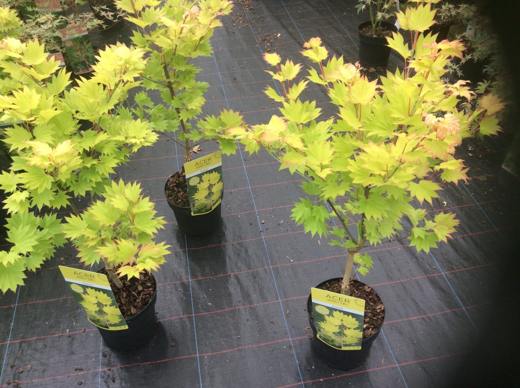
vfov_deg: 44.1
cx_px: 260
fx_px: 480
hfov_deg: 56.9
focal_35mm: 32
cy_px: 194
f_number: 2.4
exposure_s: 1/202
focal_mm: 3.3
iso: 32
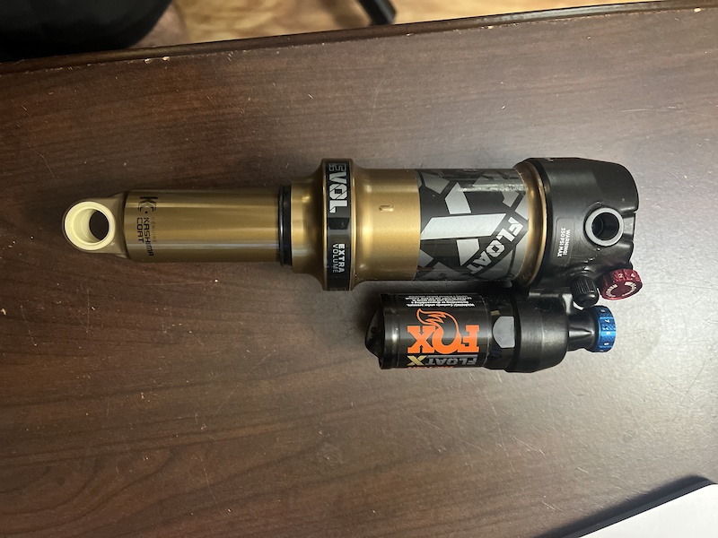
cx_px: 359
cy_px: 269
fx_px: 539
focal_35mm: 26
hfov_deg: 67.3
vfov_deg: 53.1
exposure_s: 1/30
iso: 500
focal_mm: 5.1
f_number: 1.6
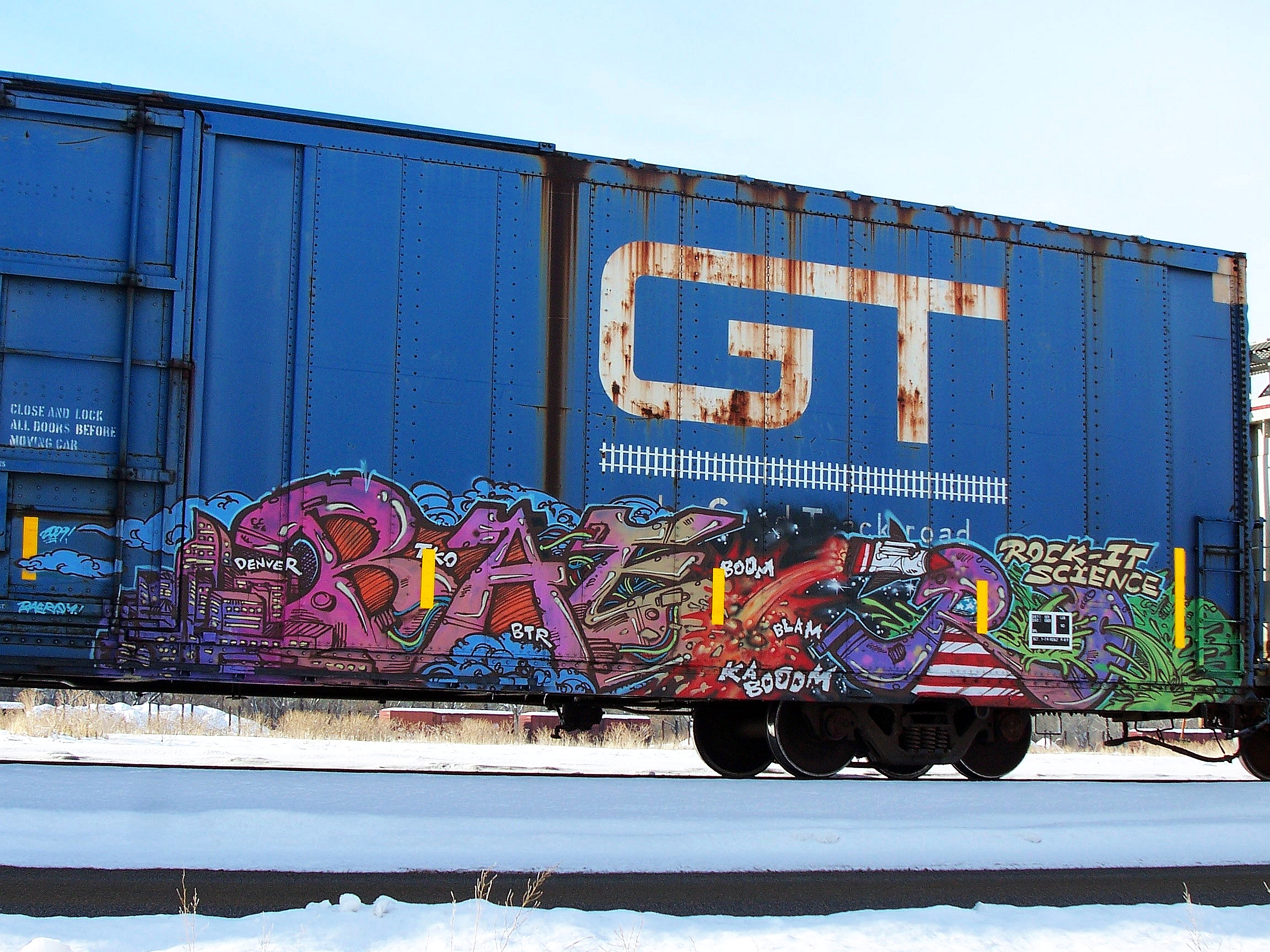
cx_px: 635
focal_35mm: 60
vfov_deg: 24.4
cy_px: 476
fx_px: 2201
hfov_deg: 32.2
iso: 80
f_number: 4
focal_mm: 10.3
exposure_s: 1/500
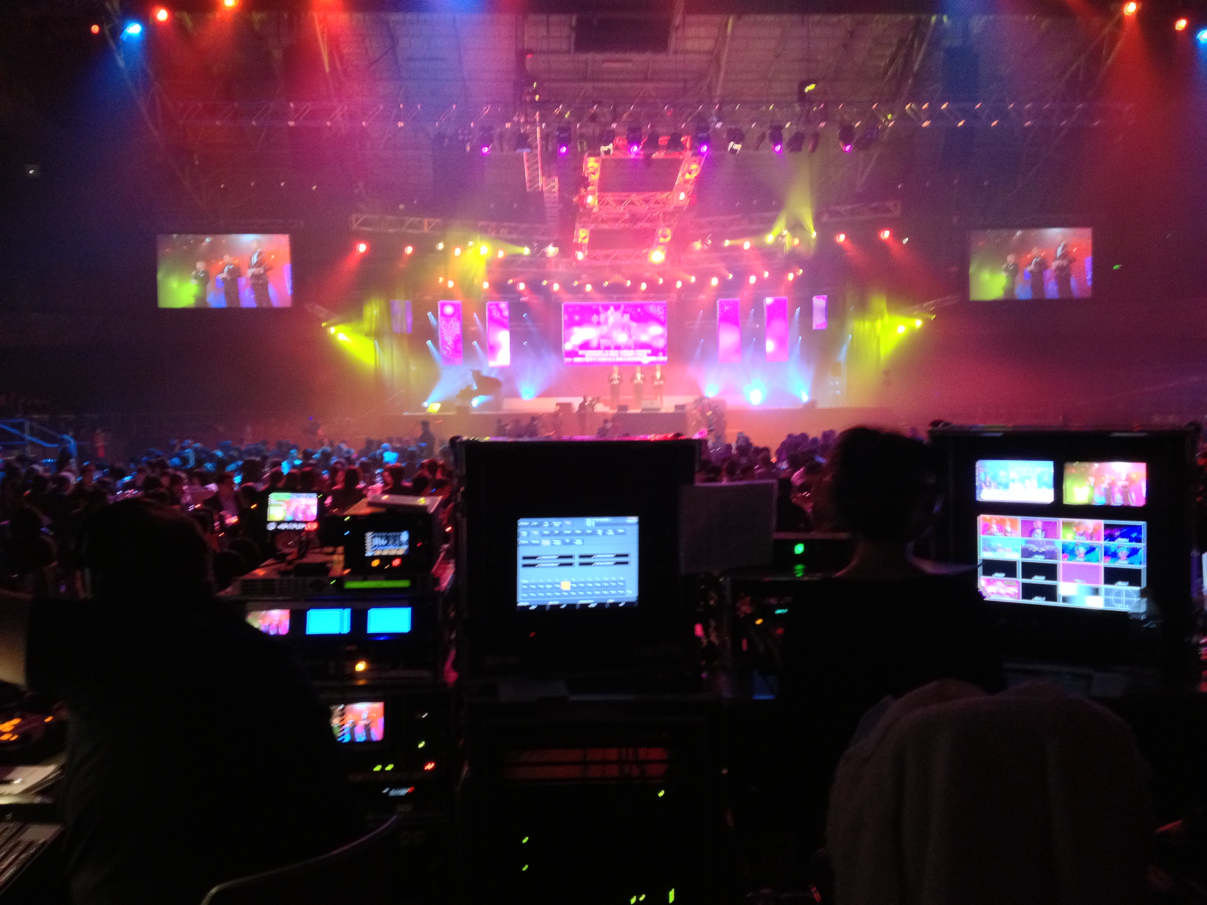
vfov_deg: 40.7
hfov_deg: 52.6
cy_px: 452
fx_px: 1220
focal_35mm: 35
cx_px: 604
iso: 320
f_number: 2.4
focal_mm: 4.28
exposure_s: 1/20
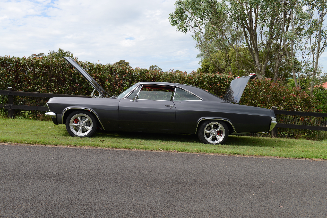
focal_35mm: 32
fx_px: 291
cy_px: 109
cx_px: 164
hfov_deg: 58.7
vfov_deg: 41.1
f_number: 8
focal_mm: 32
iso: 100
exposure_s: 1/200
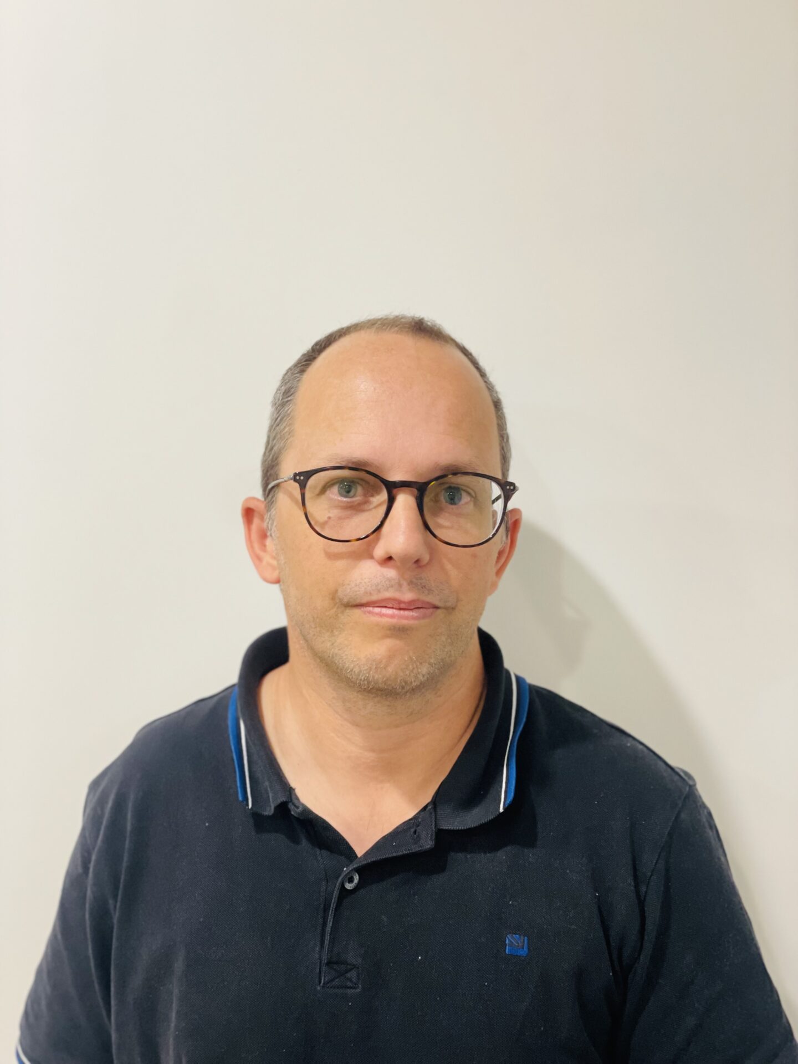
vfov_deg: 36.8
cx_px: 399
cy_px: 532
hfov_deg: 28.0
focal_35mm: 52
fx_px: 1598
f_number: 2
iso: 200
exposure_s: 1/33
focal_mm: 6
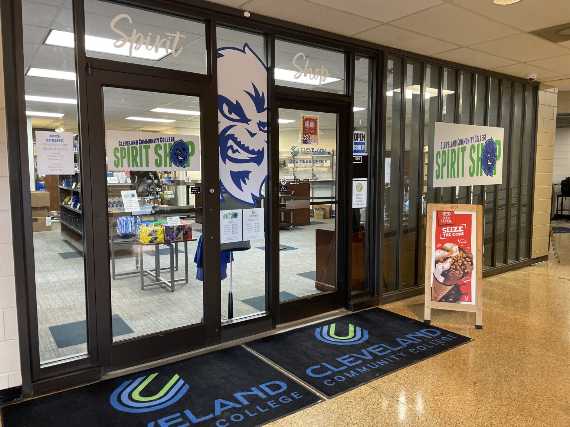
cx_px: 285
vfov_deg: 53.1
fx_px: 428
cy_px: 214
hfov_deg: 67.3
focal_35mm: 26
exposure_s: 1/60
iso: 250
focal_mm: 4.2
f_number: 1.6
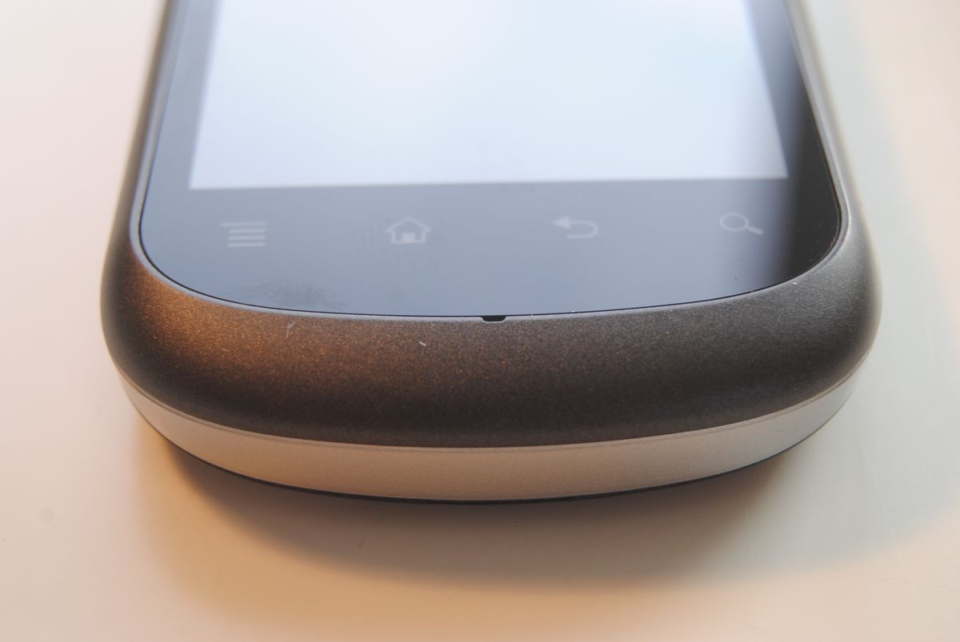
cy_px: 321
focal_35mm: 75
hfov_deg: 27.0
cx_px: 480
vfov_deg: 18.2
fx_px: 2002
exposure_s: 1/30
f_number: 5.6
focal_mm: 50
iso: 250
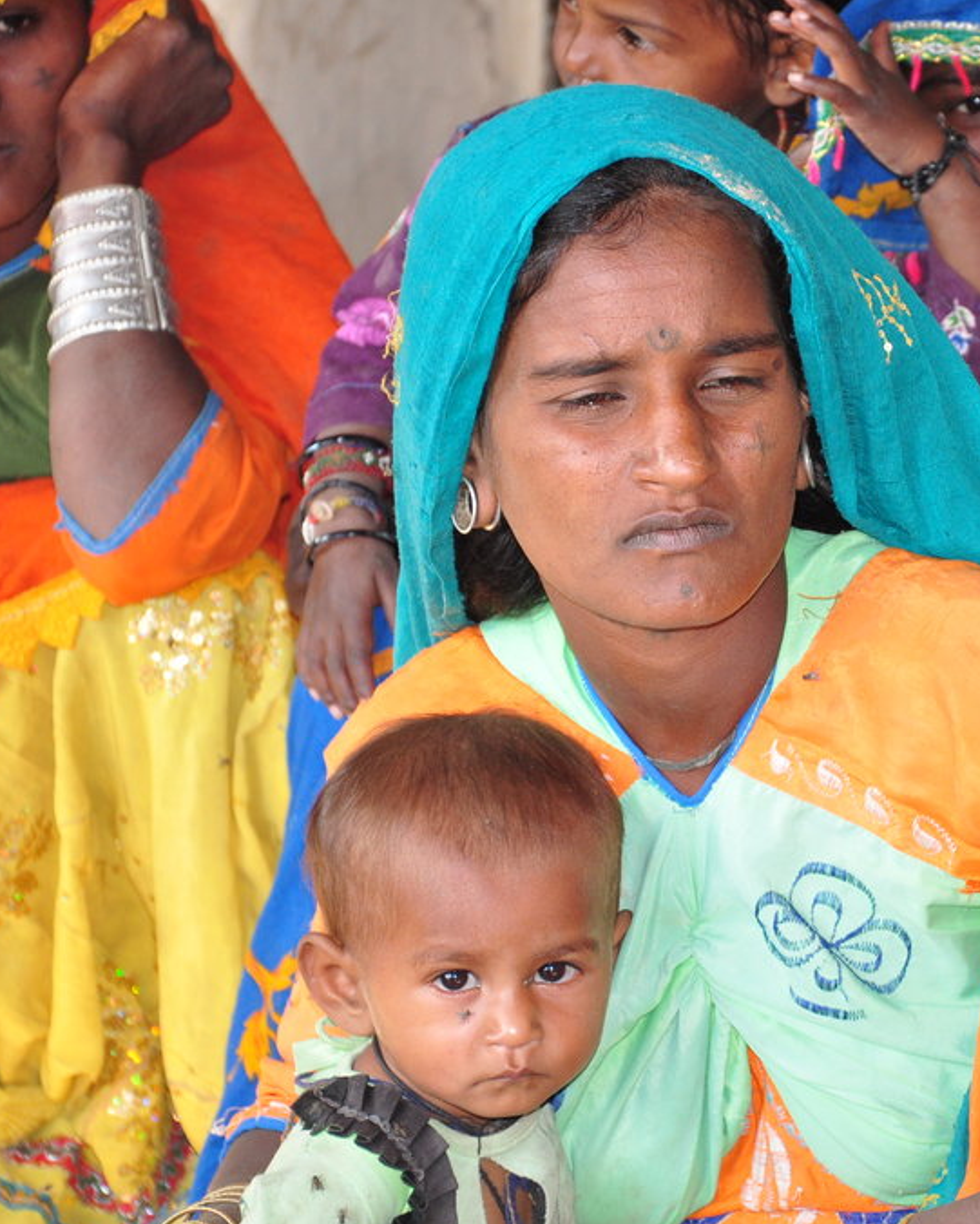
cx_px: 821
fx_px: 8109
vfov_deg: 8.6
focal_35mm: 224
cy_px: 614
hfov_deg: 6.9
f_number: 5.6
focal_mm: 105
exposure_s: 1/200
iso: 640
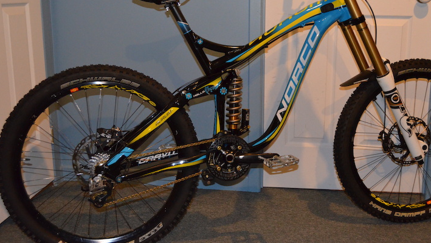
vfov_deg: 26.0
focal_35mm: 46
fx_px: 526
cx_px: 241
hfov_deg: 44.5
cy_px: 106
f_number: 4.2
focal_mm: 26
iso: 3200
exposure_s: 1/60
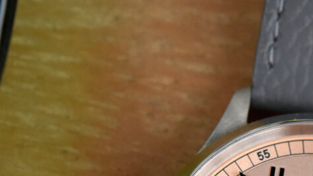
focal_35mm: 203
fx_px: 1685
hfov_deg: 10.5
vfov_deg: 5.9
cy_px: 275
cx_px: 311
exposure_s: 1/2500
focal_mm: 60
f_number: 5.6
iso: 2000
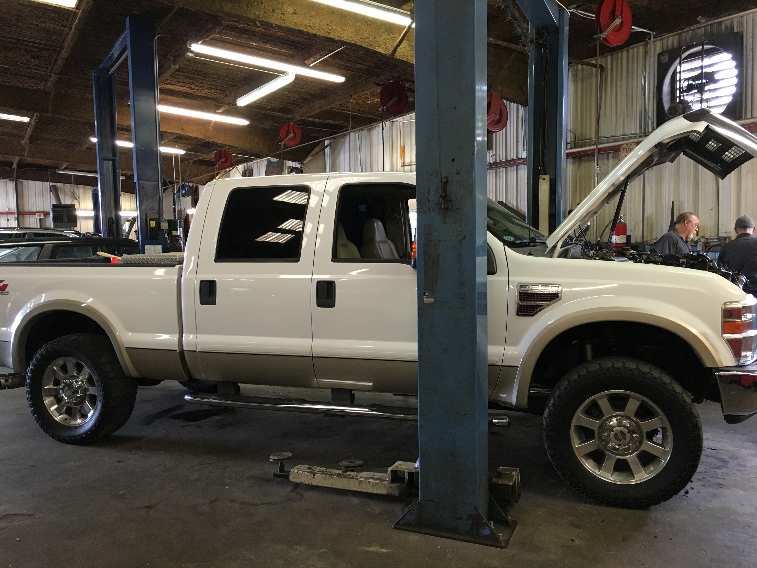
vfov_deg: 48.2
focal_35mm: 29
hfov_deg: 61.7
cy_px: 284
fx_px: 634
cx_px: 378
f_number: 2.2
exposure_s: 1/30
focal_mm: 4.15
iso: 125
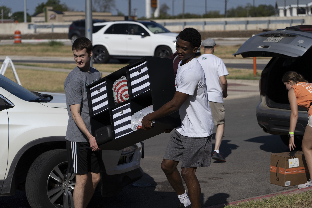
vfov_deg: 13.0
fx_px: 910
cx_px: 156
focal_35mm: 105
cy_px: 104
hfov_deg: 19.5
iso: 100
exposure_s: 1/2000
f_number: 4.5
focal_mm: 105
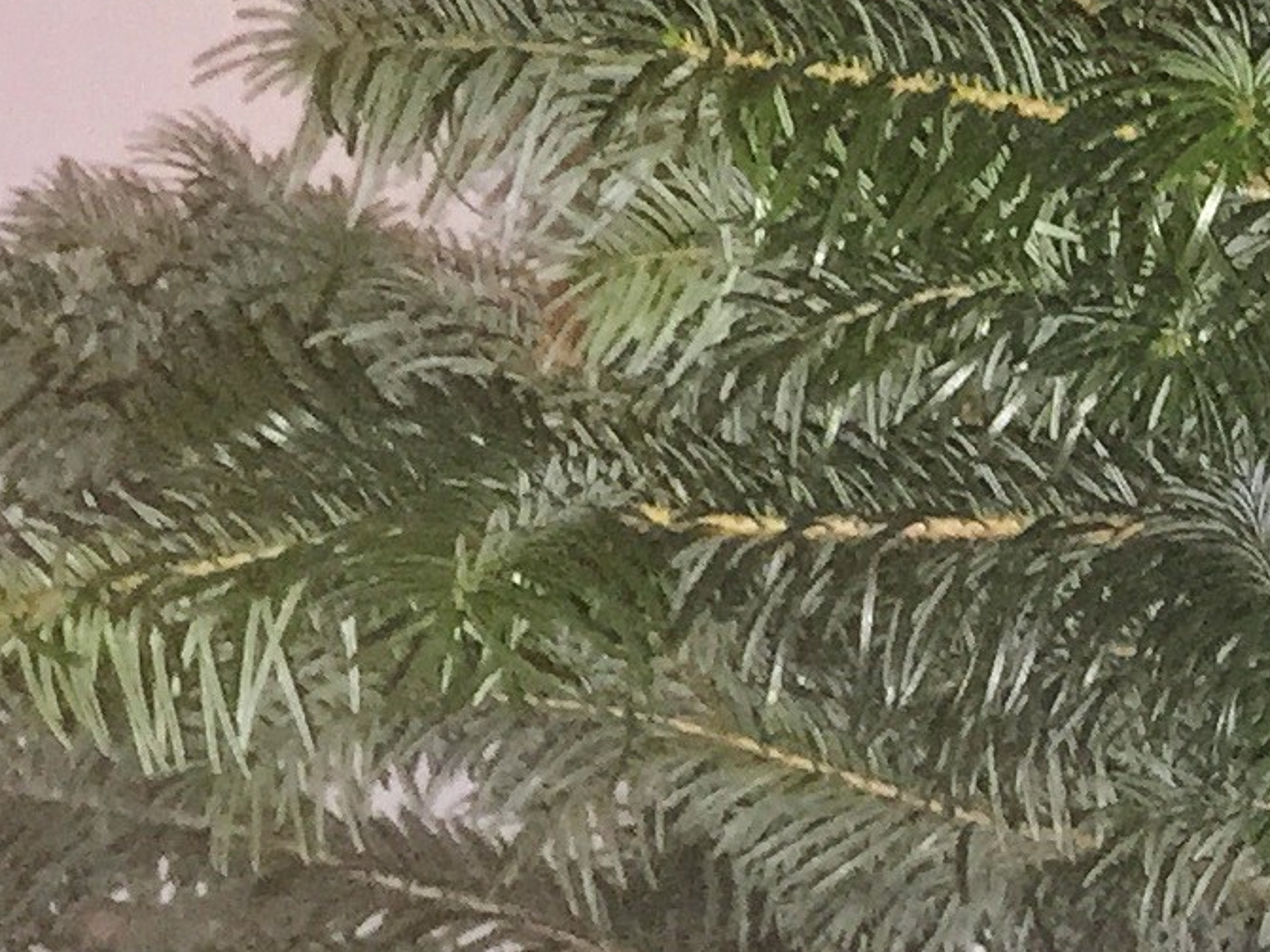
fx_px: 5172
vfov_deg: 10.5
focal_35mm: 141
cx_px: 1804
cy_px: 623
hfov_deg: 13.3
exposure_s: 1/17
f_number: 2.2
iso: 160
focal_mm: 4.15
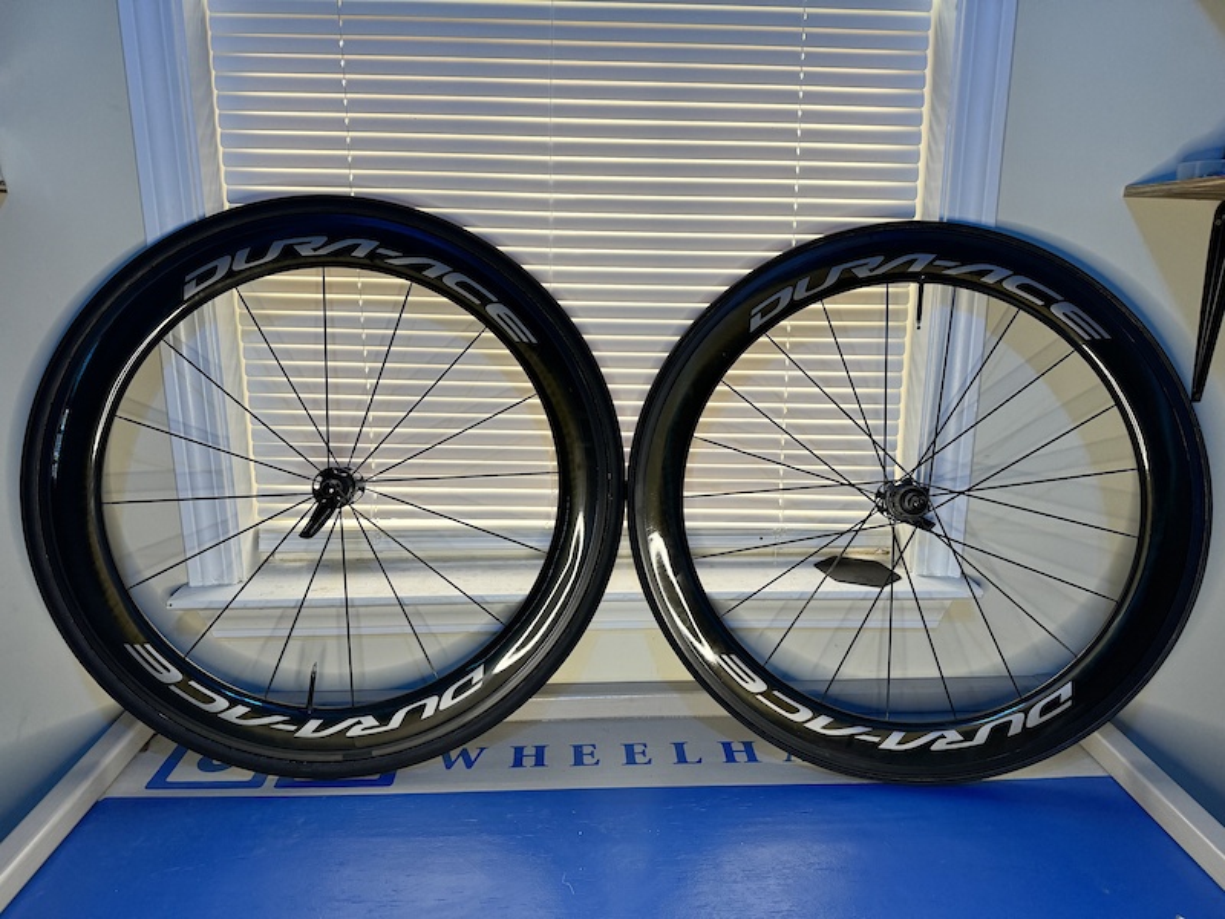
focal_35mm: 24
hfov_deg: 71.6
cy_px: 460
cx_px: 612
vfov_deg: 56.8
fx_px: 849
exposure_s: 1/90
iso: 200
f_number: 1.78
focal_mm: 6.86
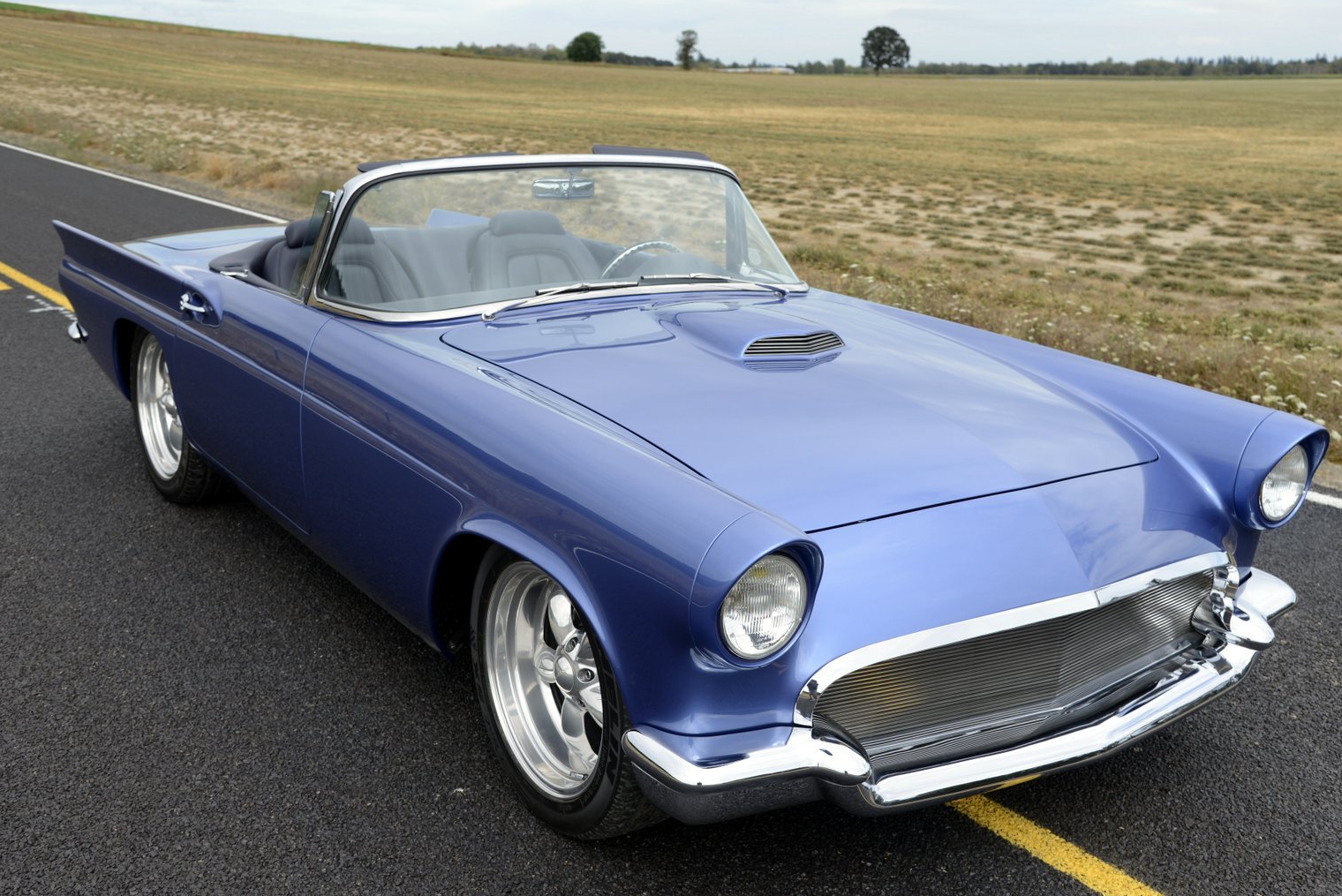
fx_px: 1492
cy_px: 427
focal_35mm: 40
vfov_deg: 33.4
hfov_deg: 48.4
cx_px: 672
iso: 400
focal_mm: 38
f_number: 7.1
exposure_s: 1/800
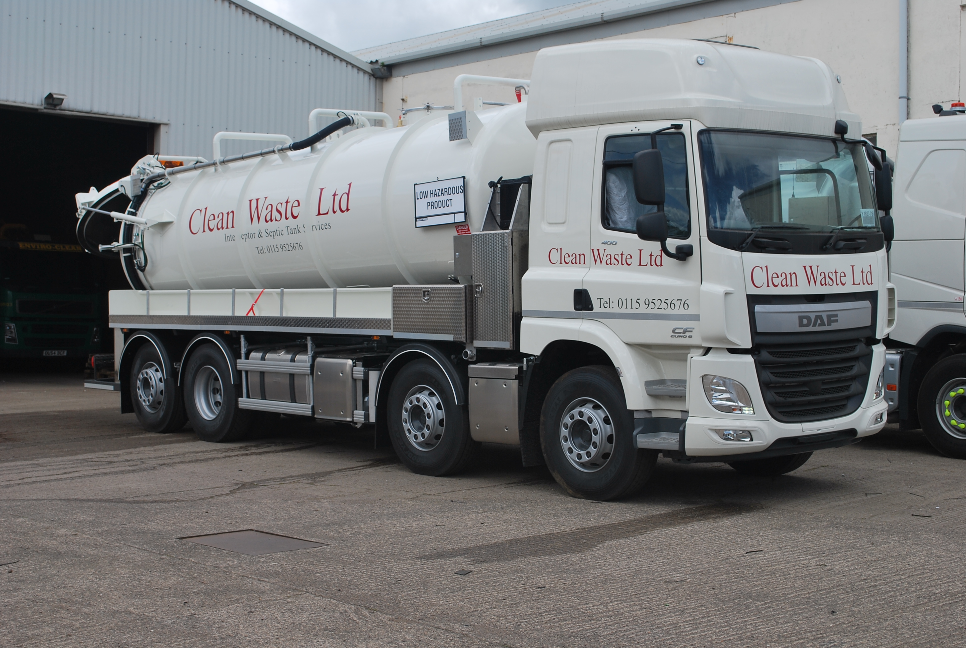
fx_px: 1412
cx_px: 483
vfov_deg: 25.9
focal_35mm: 52
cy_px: 324
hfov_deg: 37.8
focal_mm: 35
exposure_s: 1/250
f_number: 8
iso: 100
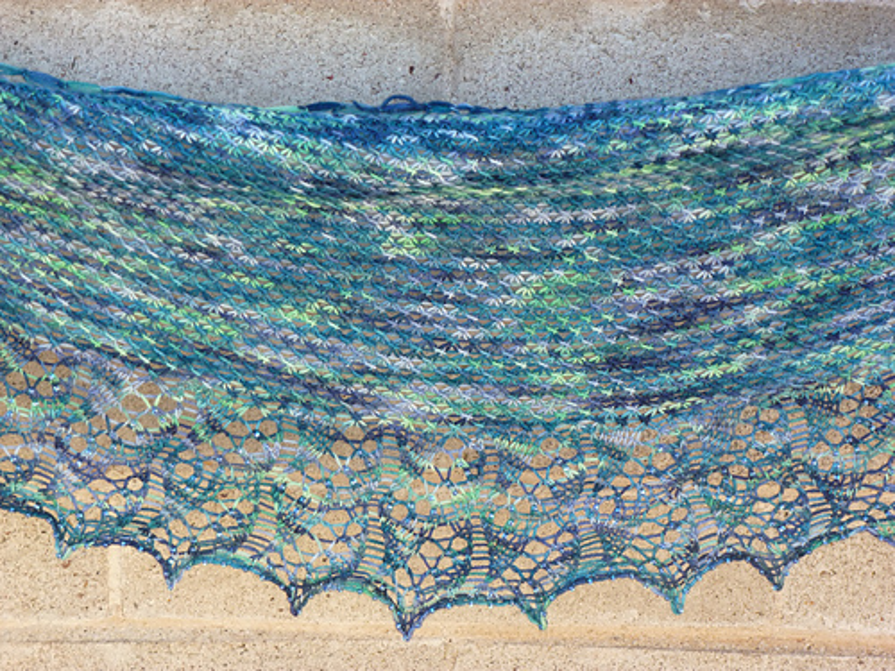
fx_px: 1965
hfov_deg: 25.7
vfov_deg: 19.4
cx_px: 448
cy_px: 336
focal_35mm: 76
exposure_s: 1/60
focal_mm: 13.6
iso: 200
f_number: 4.7
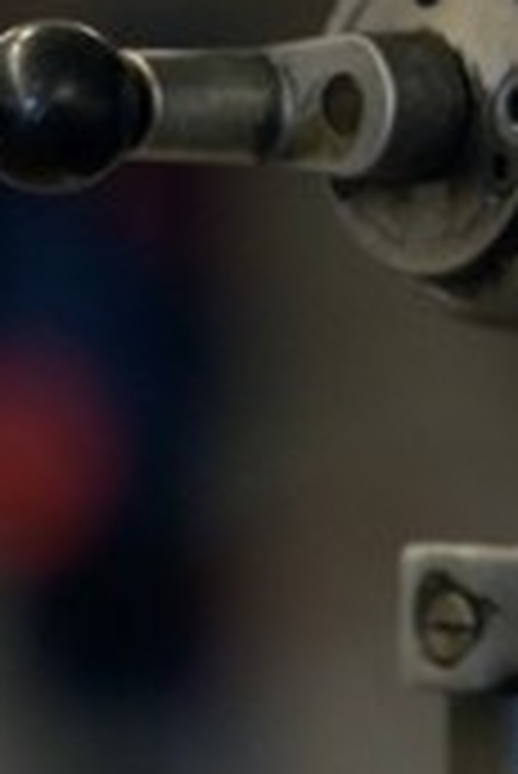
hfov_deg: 1.8
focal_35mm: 752
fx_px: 16197
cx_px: 838
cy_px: -54
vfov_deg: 2.7
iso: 1250
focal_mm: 135
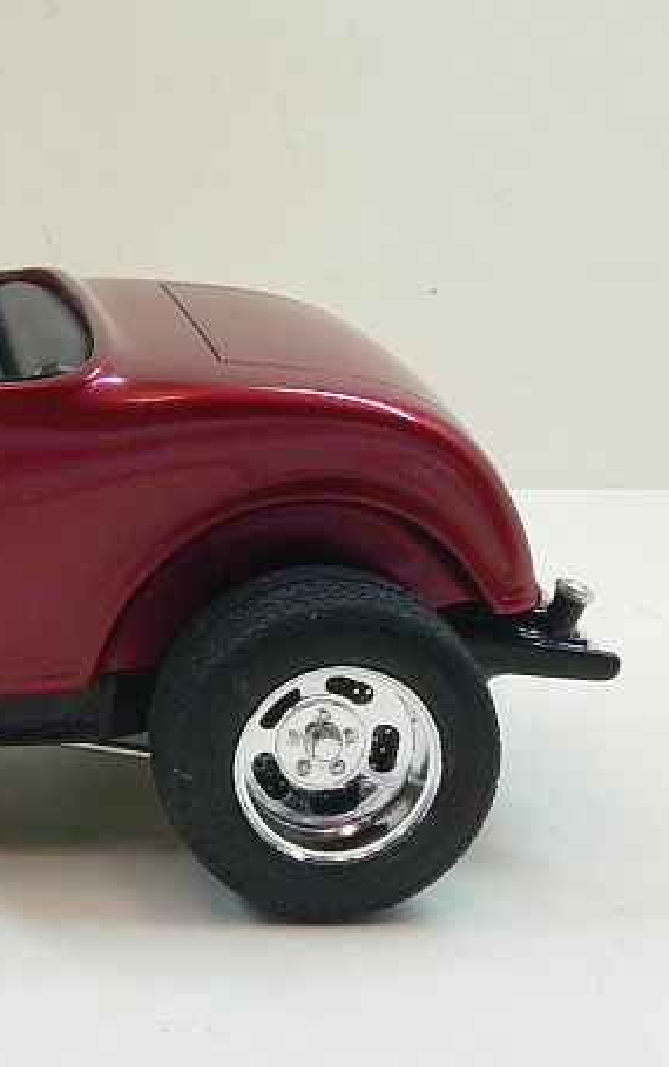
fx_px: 3146
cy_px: 553
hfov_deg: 11.8
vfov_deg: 19.3
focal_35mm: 108
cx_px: -239
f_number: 8
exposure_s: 1/10
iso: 100
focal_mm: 9.6
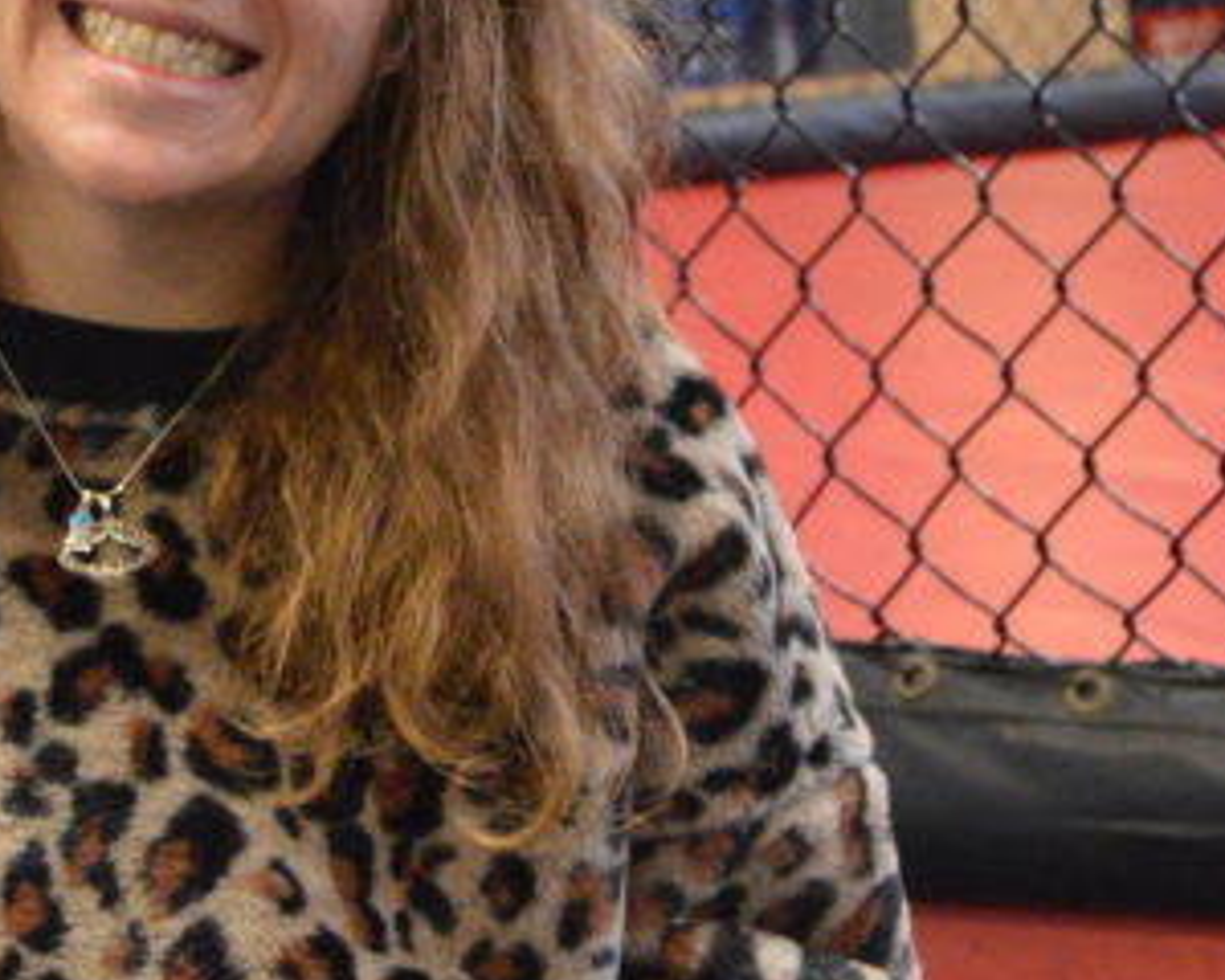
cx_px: 376
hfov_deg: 15.4
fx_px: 4532
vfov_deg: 12.3
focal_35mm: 125
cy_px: 263
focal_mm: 26
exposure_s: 1/125
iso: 3200
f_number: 4
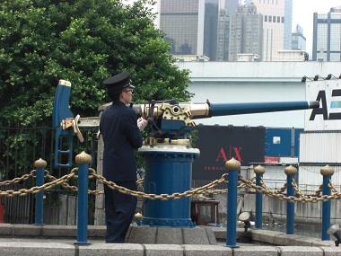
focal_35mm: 114
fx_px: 1123
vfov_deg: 13.0
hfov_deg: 17.3
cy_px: 128
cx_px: 170
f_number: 5.1
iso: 200
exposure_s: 1/400
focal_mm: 23.7
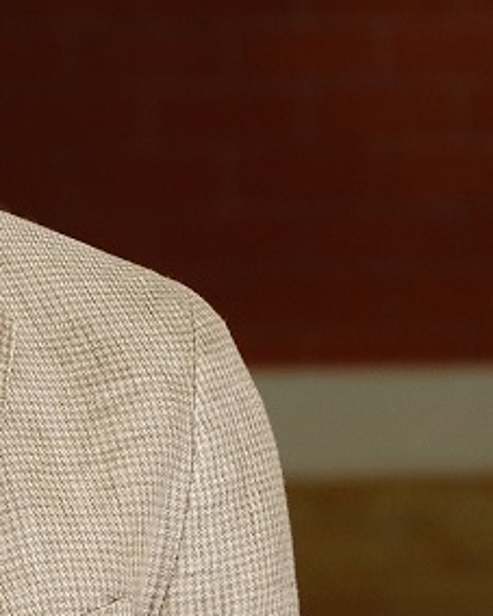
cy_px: 293
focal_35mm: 337
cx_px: 37
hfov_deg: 4.6
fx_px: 6150
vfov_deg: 5.7
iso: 800
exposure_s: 1/250
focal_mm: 56.5
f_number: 4.5
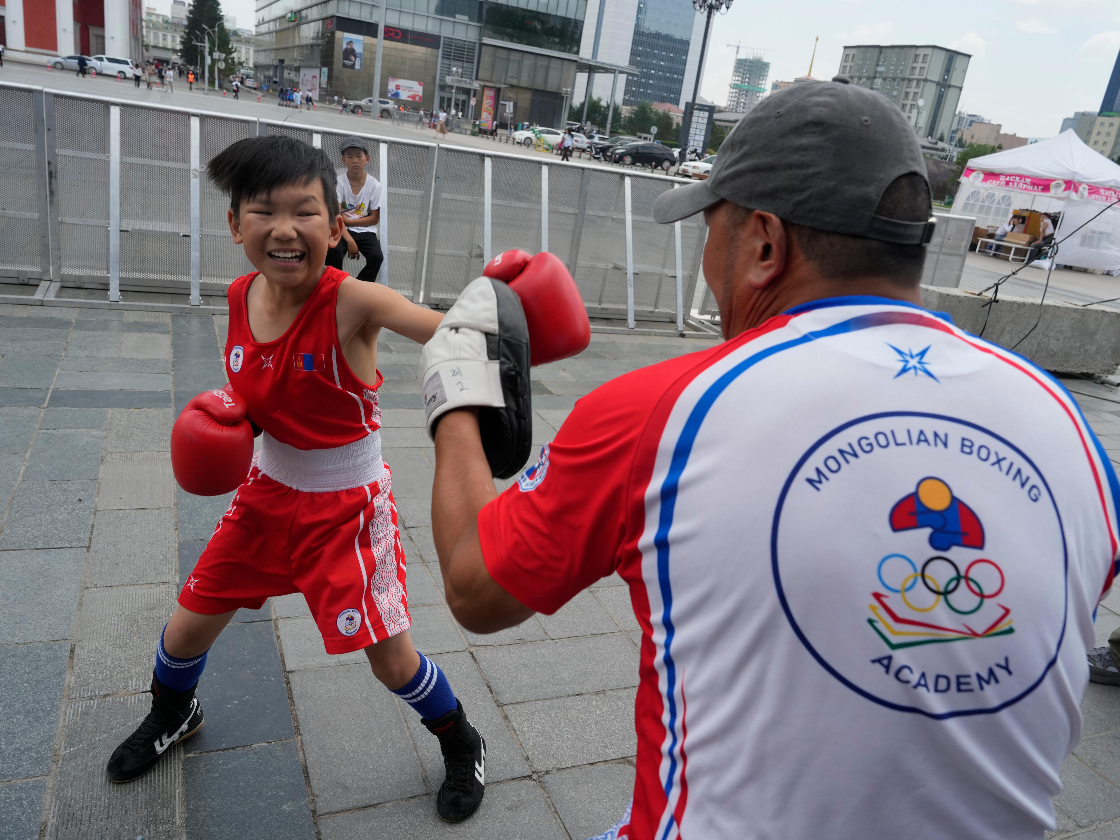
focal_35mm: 26
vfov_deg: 53.1
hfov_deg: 67.3
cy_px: 420
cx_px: 553
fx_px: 841
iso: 500
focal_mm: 24
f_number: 7.1
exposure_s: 1/1000
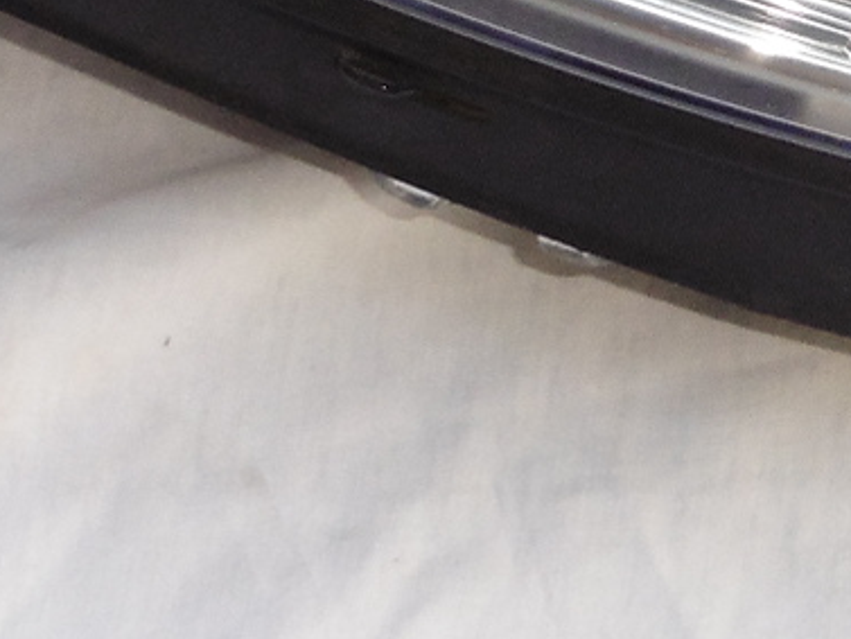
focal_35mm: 212
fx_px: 5213
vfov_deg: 6.8
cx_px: 871
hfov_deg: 9.3
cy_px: -585
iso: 160
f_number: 4.5
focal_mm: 6.9
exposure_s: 1/125
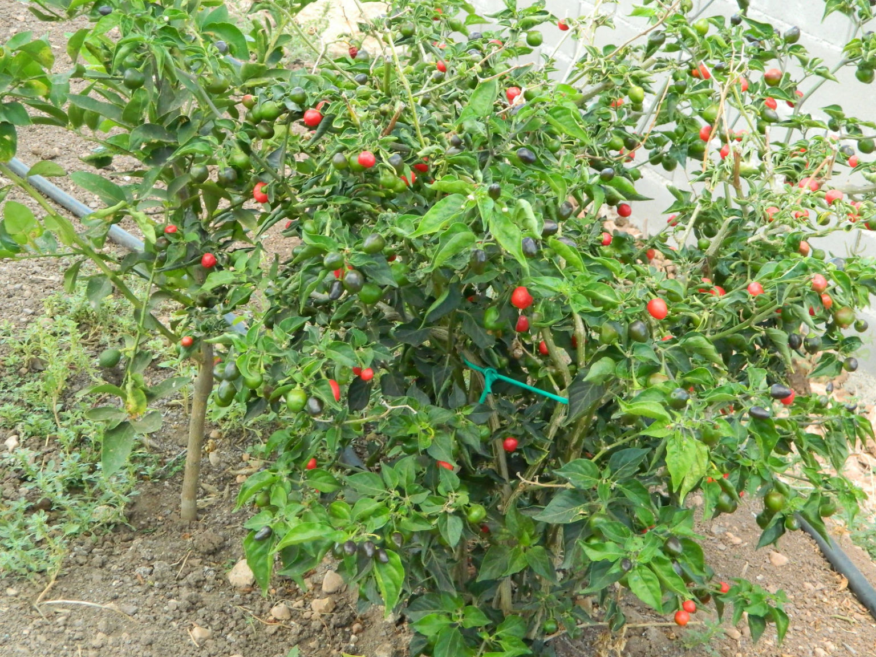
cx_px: 438
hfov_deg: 33.8
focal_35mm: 57
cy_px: 328
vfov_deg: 25.7
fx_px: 1442
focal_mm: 10.2
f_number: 3.8
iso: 110
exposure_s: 1/50
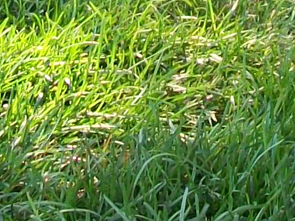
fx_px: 2062
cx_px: 79
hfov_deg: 8.2
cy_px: -313
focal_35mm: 242
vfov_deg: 5.9
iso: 64
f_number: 2.7
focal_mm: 6
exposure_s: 1/100
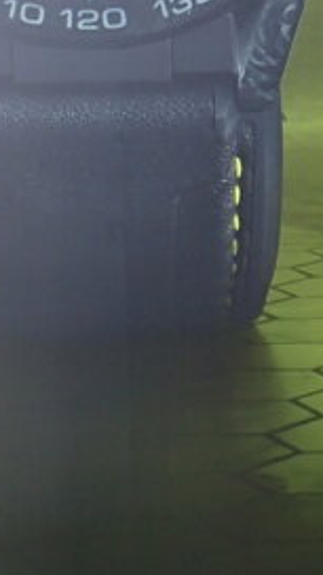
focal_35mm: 154
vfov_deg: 13.7
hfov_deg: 7.9
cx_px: 59
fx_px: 2345
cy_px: -53
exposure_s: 1/60
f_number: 2.4
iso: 125
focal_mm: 5.87
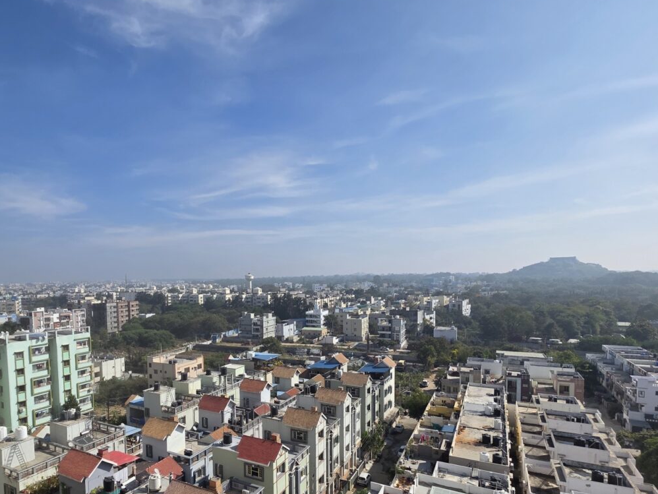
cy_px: 307
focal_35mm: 20
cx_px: 251
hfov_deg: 80.4
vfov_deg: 65.1
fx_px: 380
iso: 40
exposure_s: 1/3953
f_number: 1.9
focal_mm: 2.2
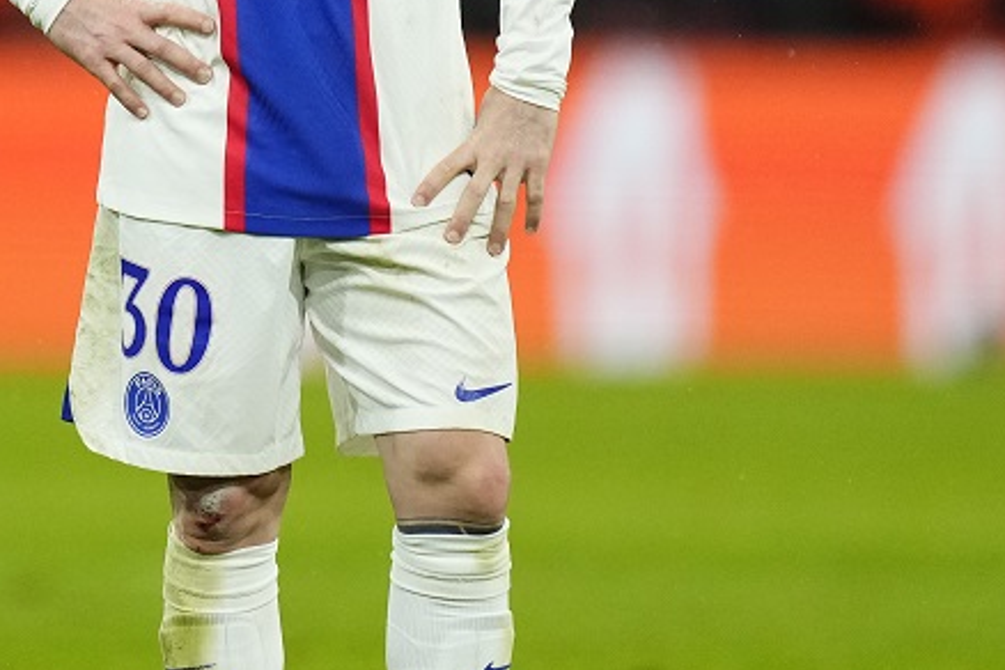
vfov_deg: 1.3
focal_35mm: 1095
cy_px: 76
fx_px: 30566
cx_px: 255
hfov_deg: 1.9
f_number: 2.8
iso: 2500
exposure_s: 1/1600
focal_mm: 400
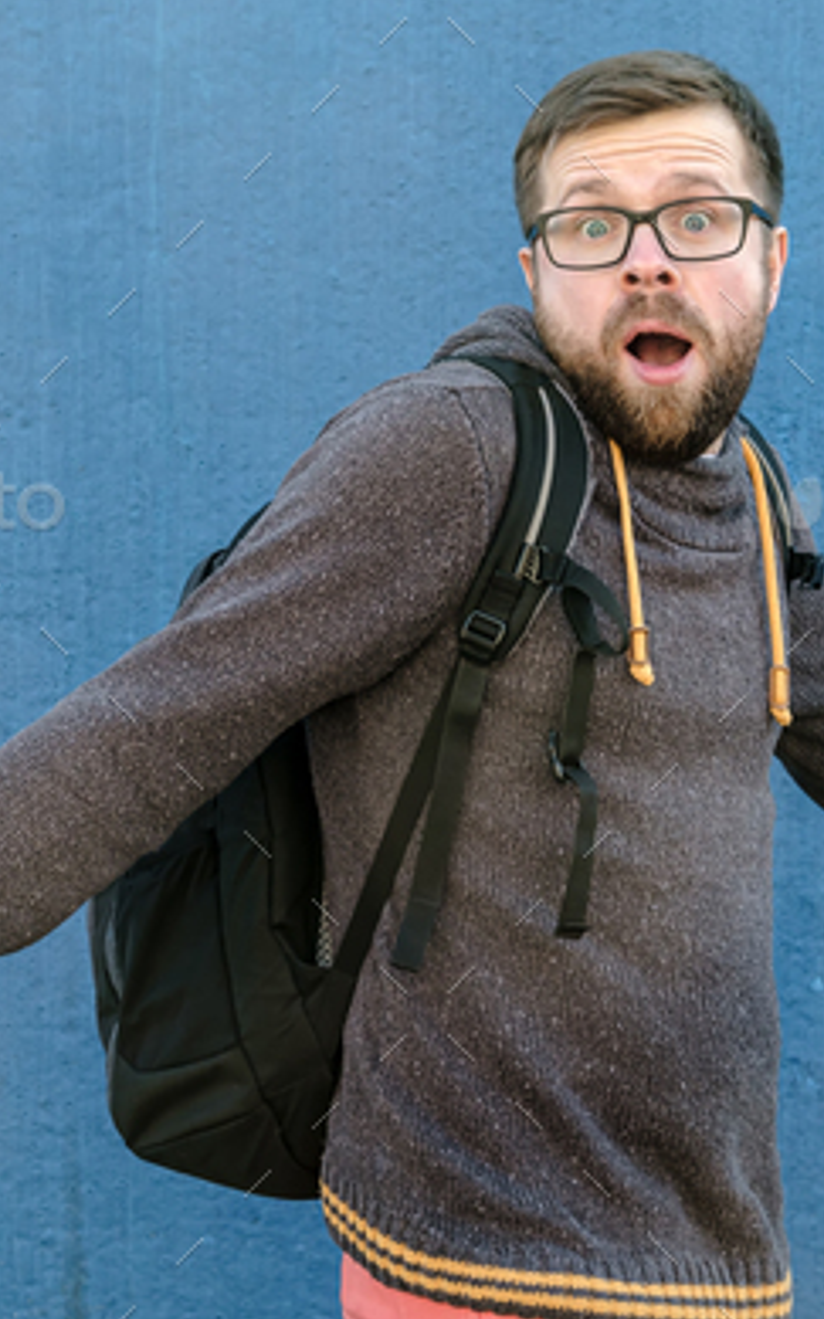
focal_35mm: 82
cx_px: 410
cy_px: 663
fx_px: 2947
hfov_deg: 15.9
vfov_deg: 25.2
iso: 400
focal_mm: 35
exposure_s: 1/125
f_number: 8
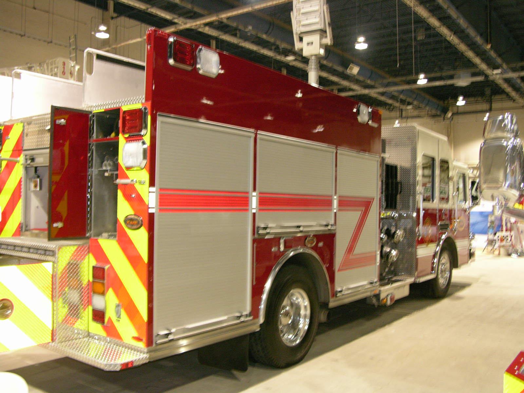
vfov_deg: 40.7
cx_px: 262
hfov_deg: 52.6
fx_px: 530
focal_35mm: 35
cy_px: 196
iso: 200
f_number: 2.8
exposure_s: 1/10.1
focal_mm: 8.9
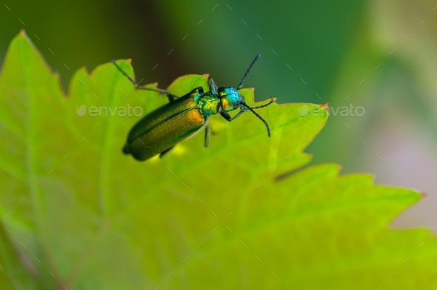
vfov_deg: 8.7
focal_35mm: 158
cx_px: 218
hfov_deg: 13.1
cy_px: 145
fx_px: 1908
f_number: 6.3
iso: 100
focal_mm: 105
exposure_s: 1/100
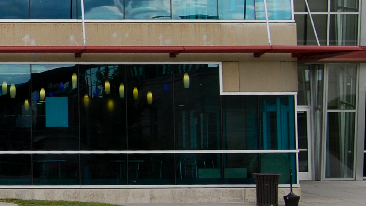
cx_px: -112
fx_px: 1126
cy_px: 48
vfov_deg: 10.4
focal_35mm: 116
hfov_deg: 17.3
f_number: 9
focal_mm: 24
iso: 200
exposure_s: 1/125
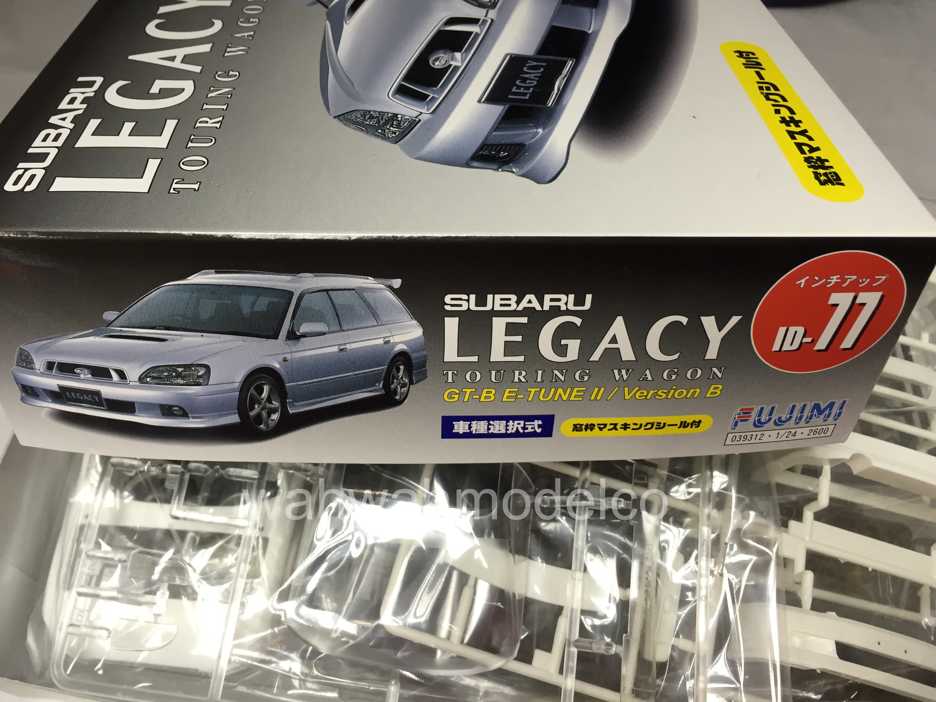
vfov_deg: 48.2
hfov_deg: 61.7
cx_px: 468
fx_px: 784
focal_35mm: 29
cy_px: 351
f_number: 2.2
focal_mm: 4.15
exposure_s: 1/33
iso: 80
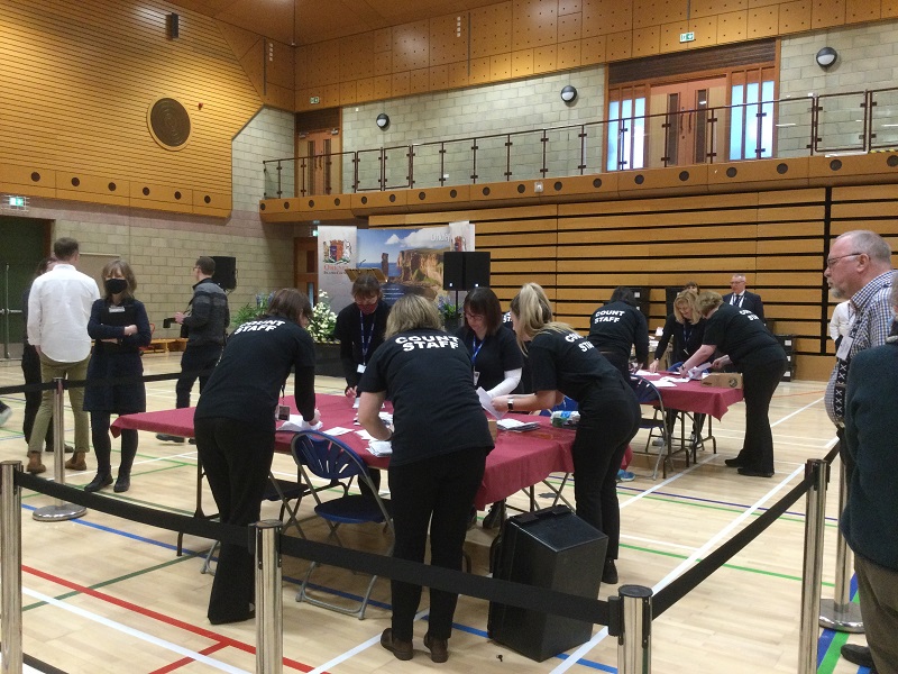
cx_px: 449
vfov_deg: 45.4
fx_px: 804
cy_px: 337
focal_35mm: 31
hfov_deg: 58.4
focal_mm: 3.3
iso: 160
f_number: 2.4
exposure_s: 1/33
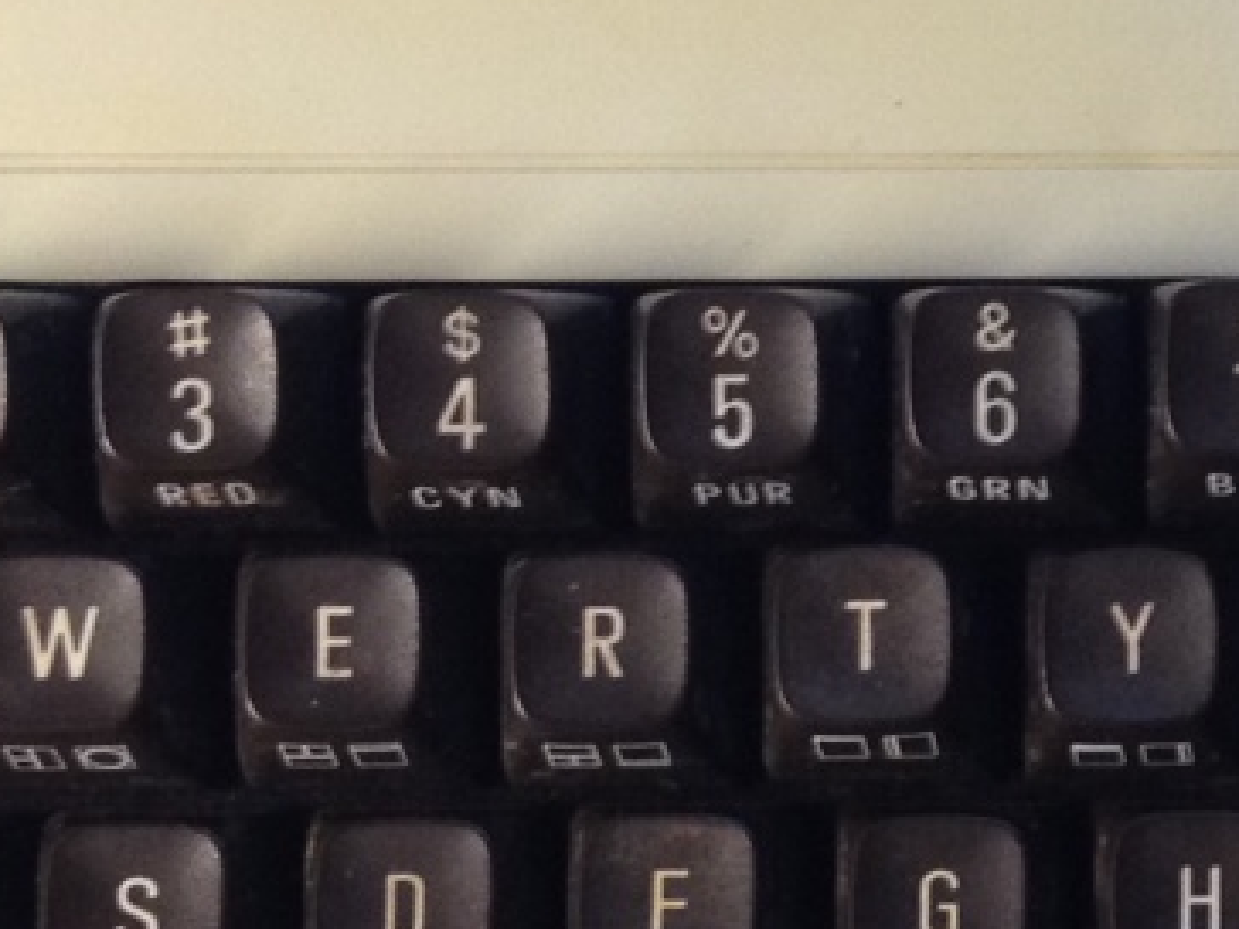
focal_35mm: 157
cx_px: 1695
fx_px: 5619
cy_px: 596
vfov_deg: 9.4
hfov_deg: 12.1
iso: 125
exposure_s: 1/20
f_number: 2.4
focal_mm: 4.28
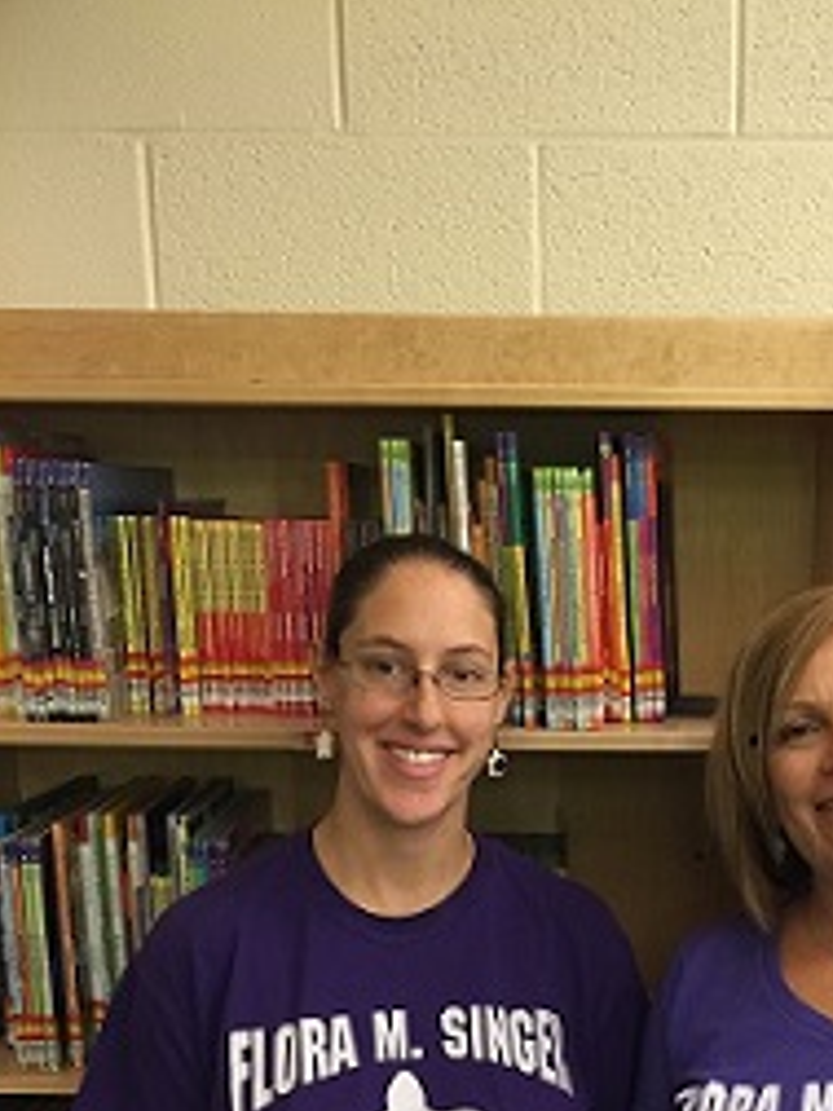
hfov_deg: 30.8
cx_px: 657
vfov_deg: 39.8
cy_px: 871
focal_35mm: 46
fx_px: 1476
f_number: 2.2
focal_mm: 4.15
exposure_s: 1/15
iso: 125
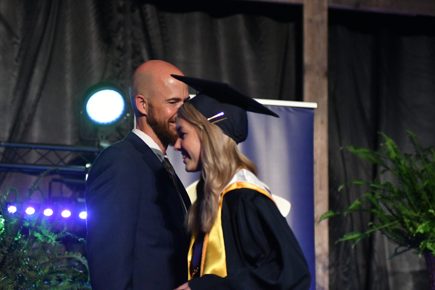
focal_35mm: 120
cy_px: 145
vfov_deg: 11.4
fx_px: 1450
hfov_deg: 17.1
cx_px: 218
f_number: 2.8
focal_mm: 80
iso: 8000
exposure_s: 1/640
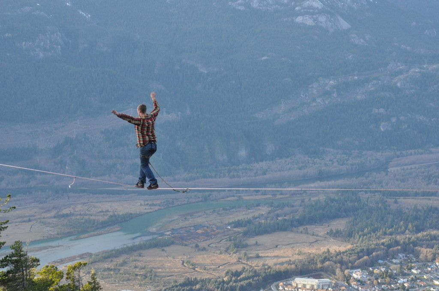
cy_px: 146
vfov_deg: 18.9
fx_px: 877
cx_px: 220
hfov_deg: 28.1
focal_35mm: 72
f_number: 14
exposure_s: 1/100
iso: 1250
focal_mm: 48
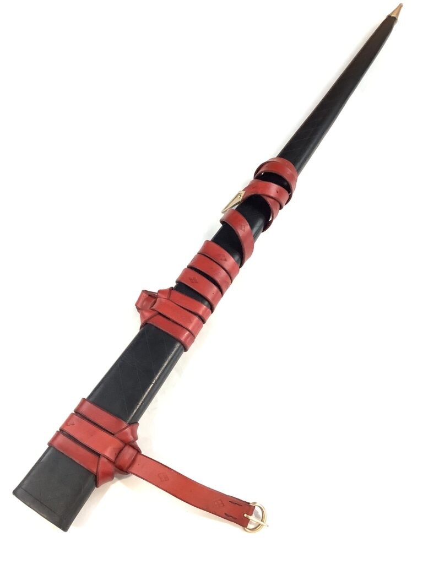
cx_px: 212
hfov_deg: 45.4
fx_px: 505
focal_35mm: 31
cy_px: 282
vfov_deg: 58.4
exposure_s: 1/60
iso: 250
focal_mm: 3.3
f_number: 2.4
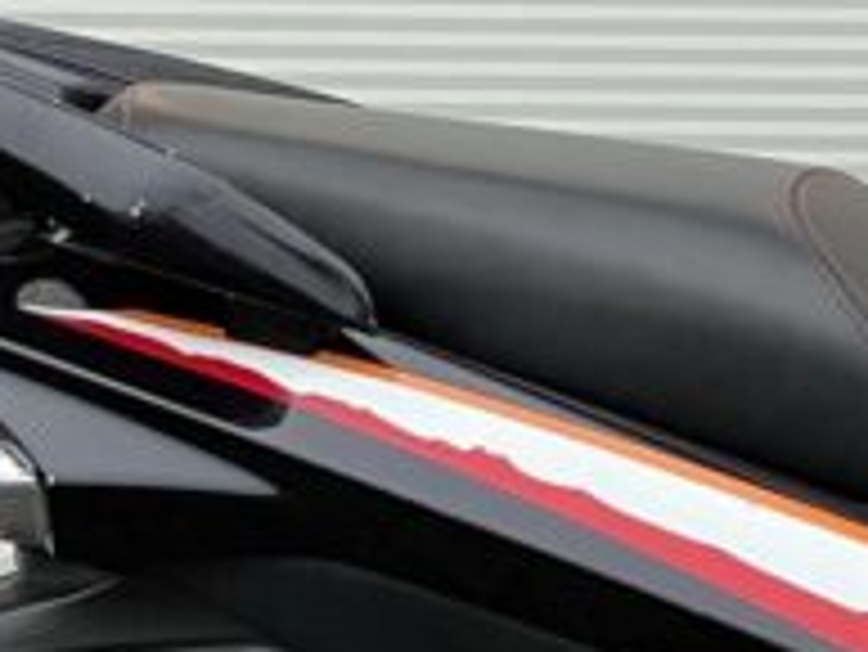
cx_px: 1698
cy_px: 746
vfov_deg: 5.2
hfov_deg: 6.7
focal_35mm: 287
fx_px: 7201
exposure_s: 1/121
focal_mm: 6
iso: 100
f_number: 2
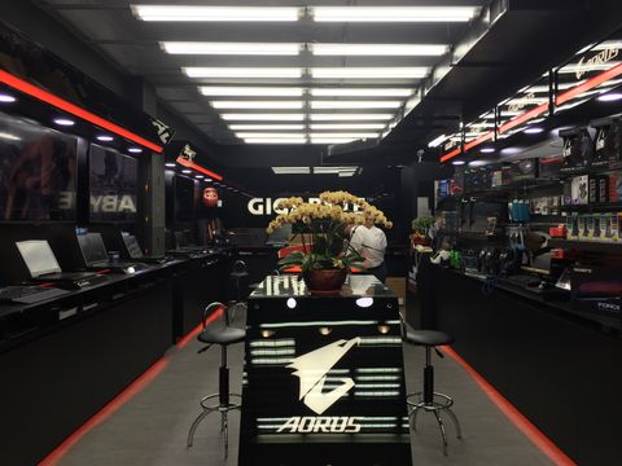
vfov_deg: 48.2
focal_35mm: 29
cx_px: 311
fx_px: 521
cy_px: 233
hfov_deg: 61.7
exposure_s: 1/60
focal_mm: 4.15
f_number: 2.2
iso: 40
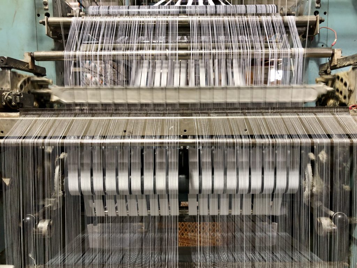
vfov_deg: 49.7
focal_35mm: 28
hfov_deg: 63.4
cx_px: 178
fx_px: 289
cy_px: 134
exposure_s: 1/20
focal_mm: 4
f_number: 1.8
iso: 40
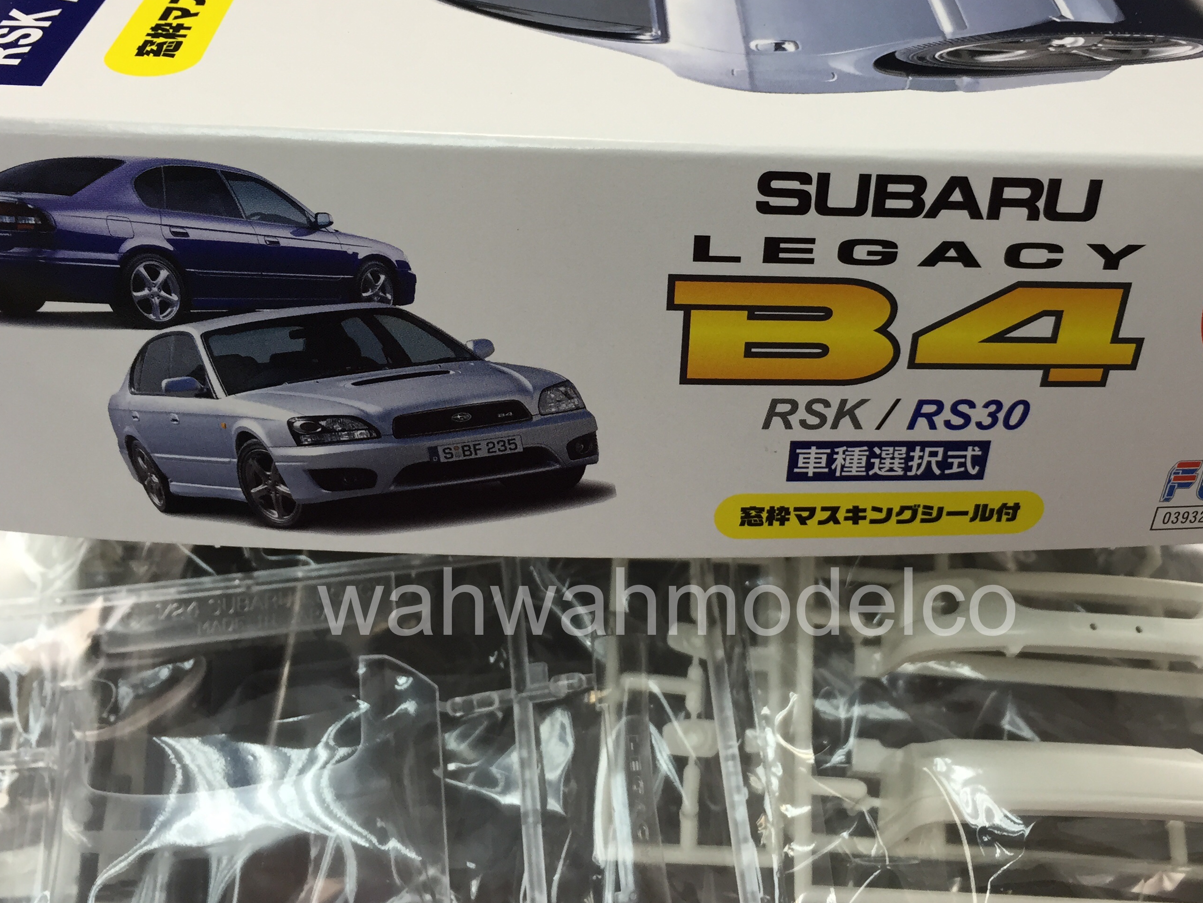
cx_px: 688
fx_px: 1286
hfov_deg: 50.0
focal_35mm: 37
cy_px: 359
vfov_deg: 38.5
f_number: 2.2
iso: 32
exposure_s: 1/33
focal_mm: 4.15
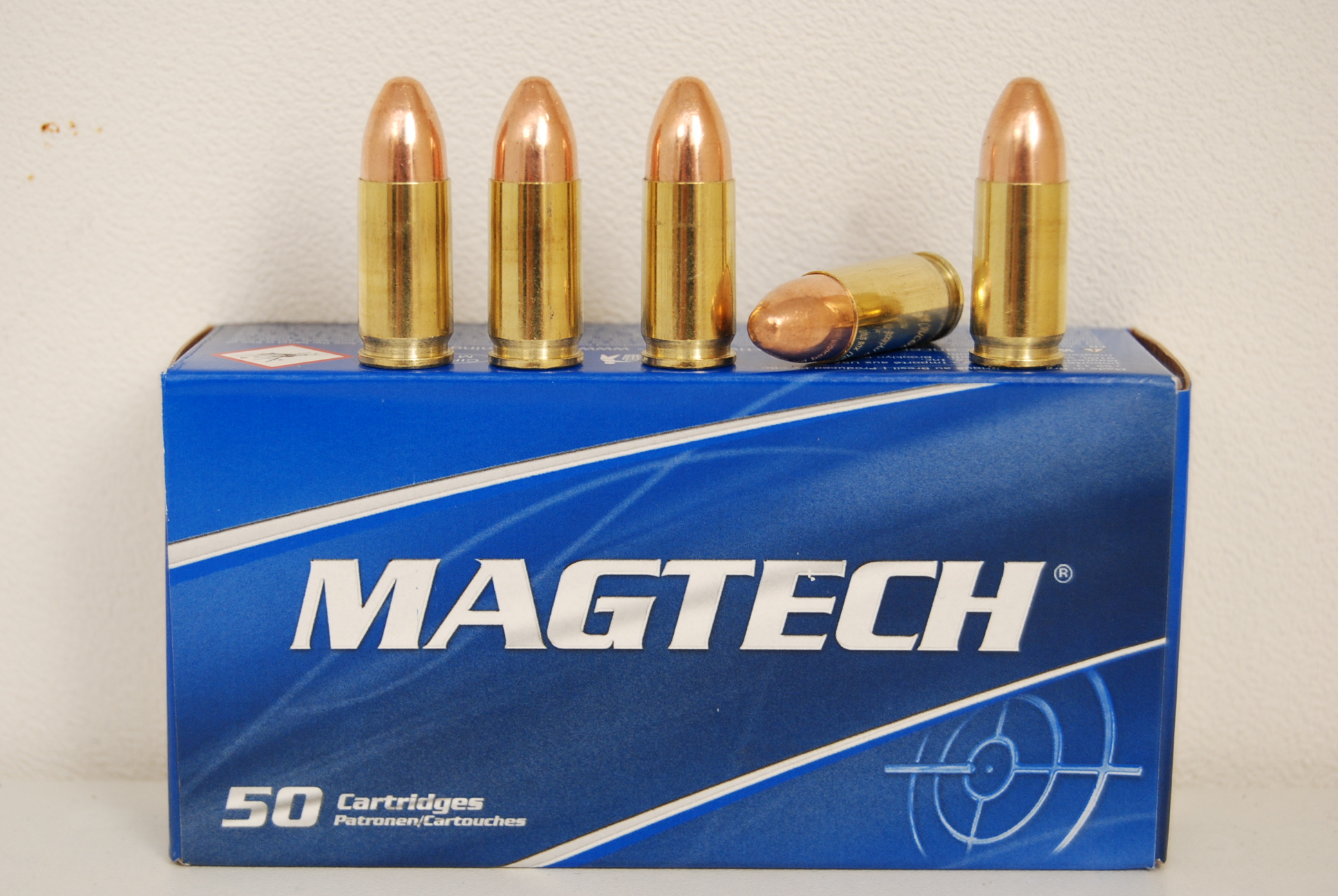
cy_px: 448
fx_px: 2679
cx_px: 669
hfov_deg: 28.0
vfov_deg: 19.0
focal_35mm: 72
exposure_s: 1/60
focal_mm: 48
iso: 400
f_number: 5.6
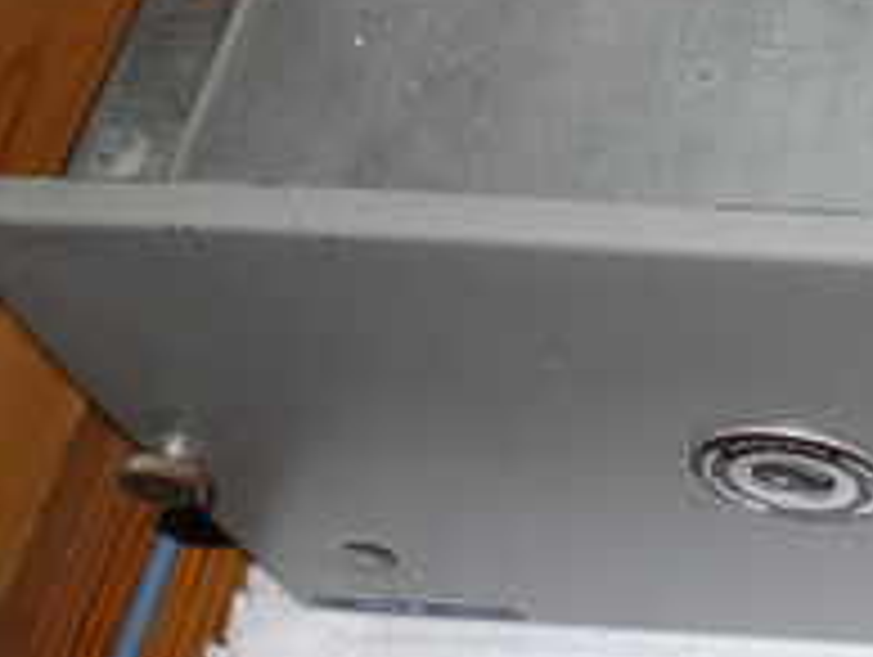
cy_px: -322
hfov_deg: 16.3
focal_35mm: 101
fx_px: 2550
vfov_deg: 13.8
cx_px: 1570
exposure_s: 1/30
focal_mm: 6
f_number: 2.8
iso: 200
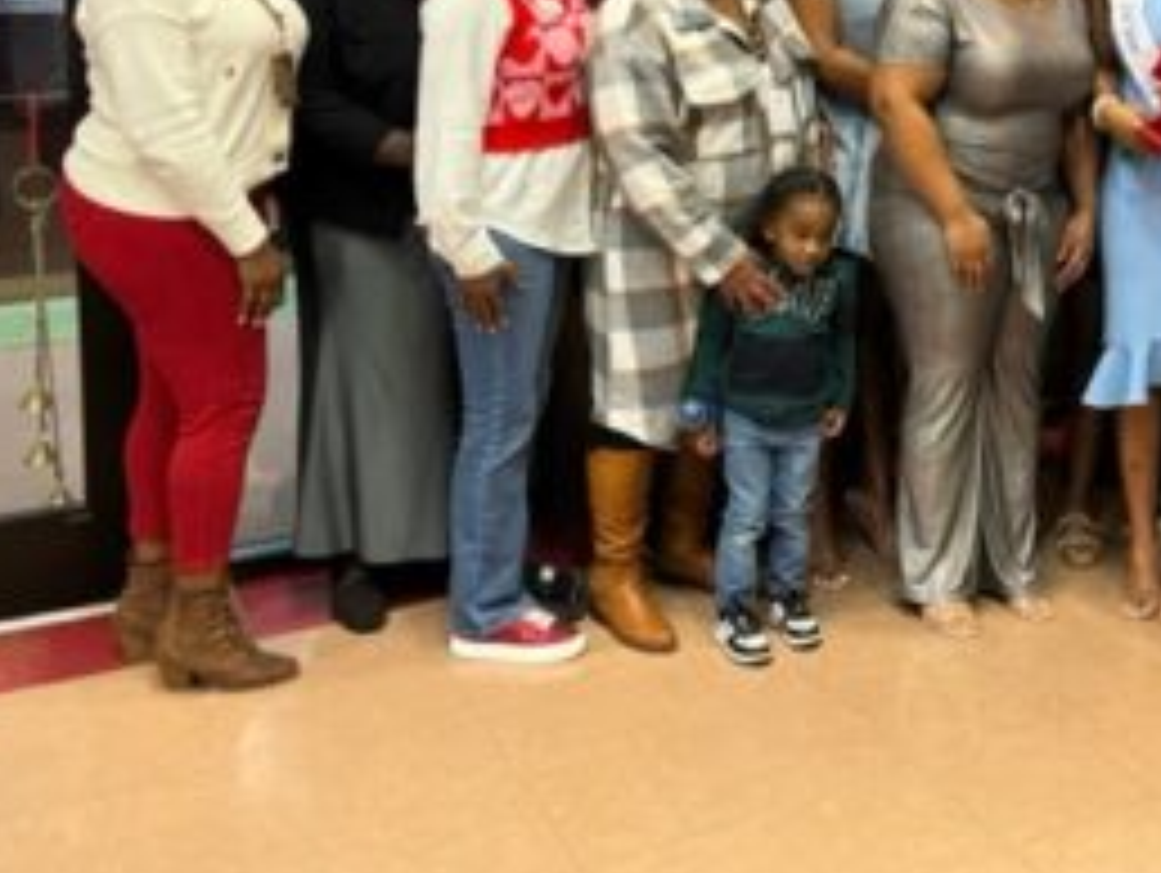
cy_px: 112
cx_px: 920
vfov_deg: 29.8
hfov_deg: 38.9
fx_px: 1578
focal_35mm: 47
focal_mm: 5.1
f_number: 1.6
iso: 250
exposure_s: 1/60
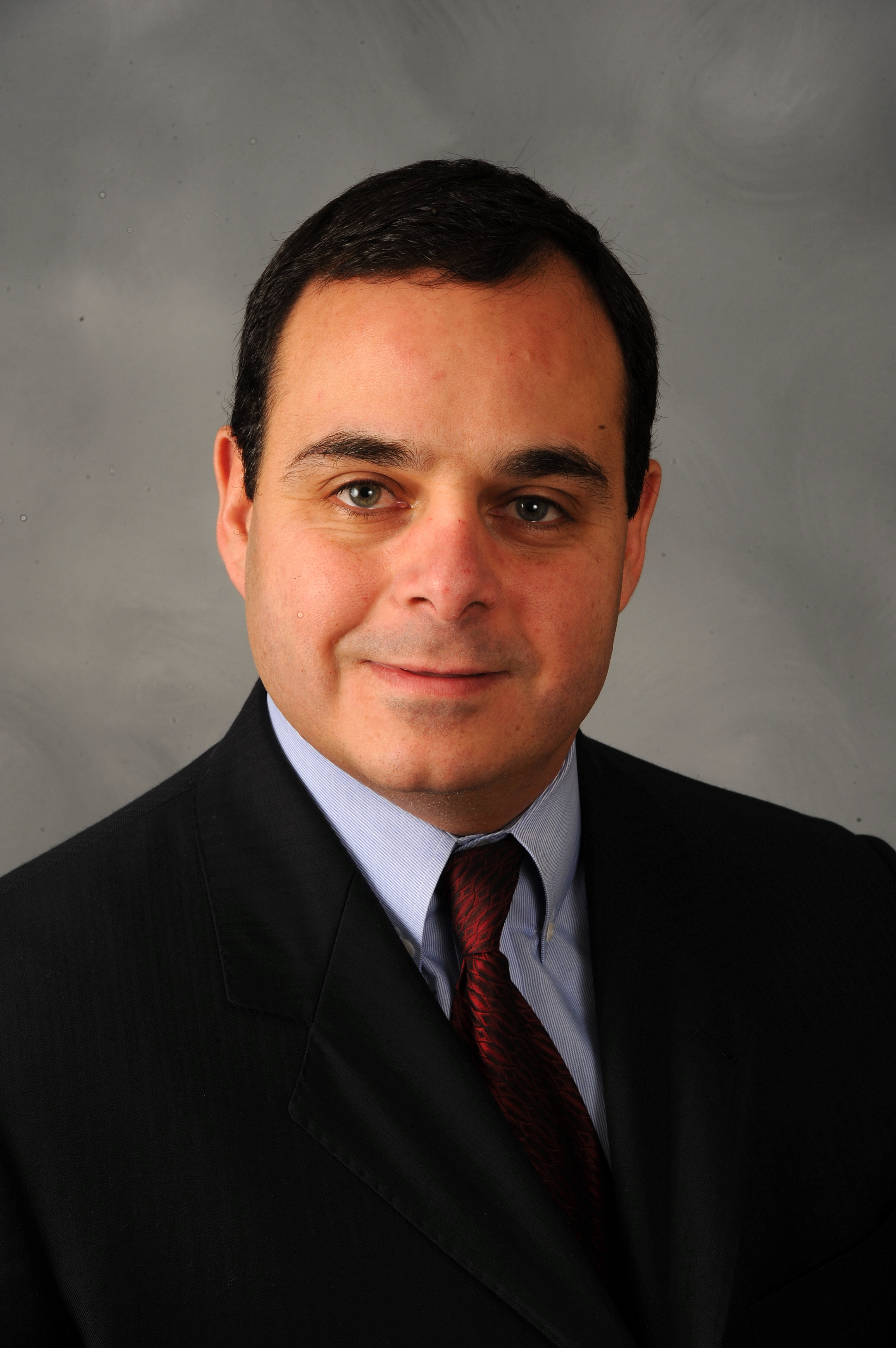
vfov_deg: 19.5
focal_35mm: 105
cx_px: 448
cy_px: 674
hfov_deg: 13.0
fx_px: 3925
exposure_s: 1/60
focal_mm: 105
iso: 200
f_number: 16
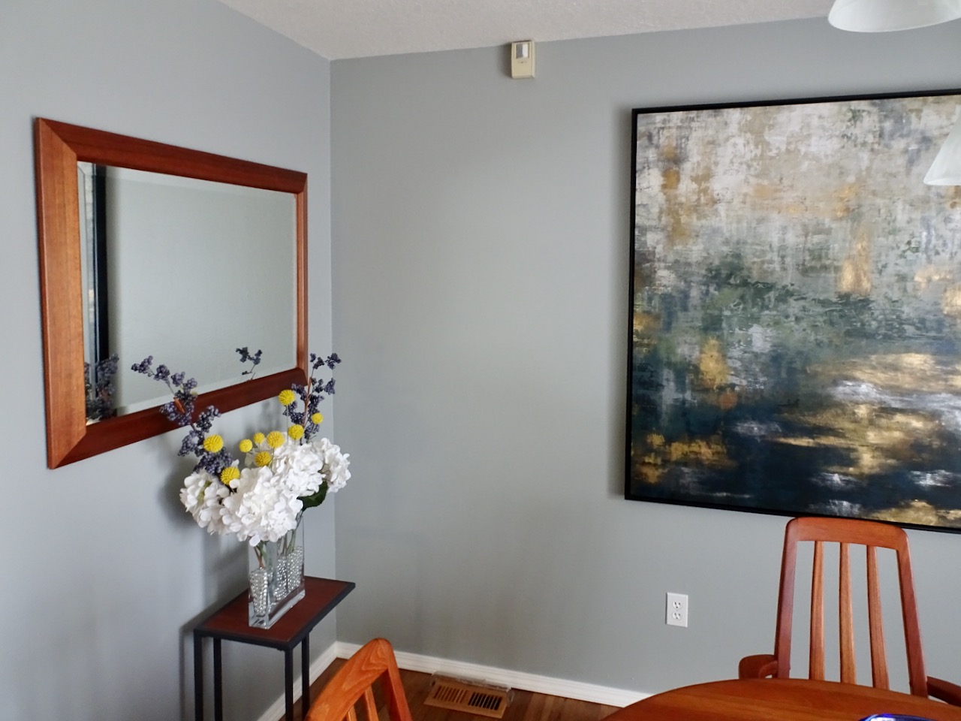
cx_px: 480
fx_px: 666
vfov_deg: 56.8
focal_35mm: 24
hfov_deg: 71.6
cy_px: 360
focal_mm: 4.1
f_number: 3.5
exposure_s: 1/20
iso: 800
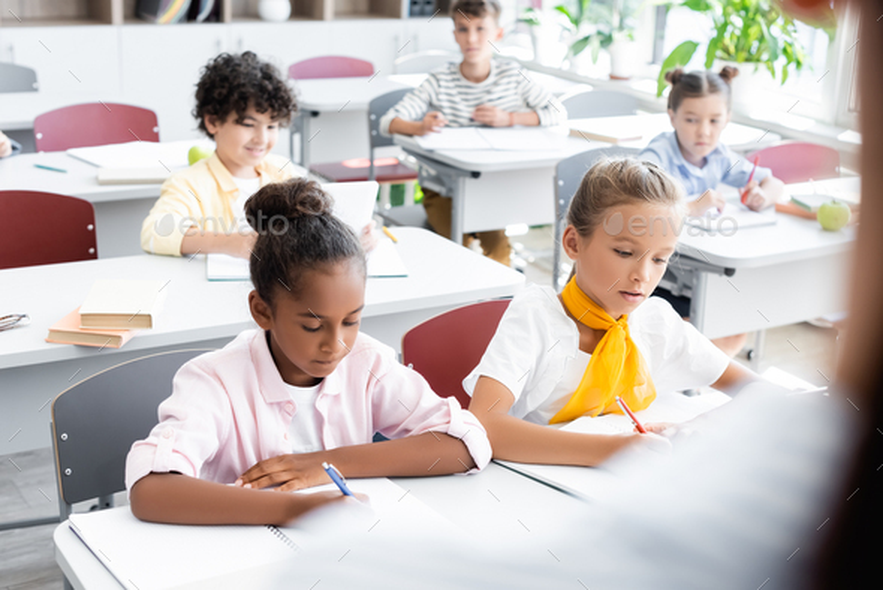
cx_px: 442
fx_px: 1227
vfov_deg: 27.0
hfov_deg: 39.6
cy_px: 295
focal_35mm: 50
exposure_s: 1/200
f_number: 4
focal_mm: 50
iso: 200
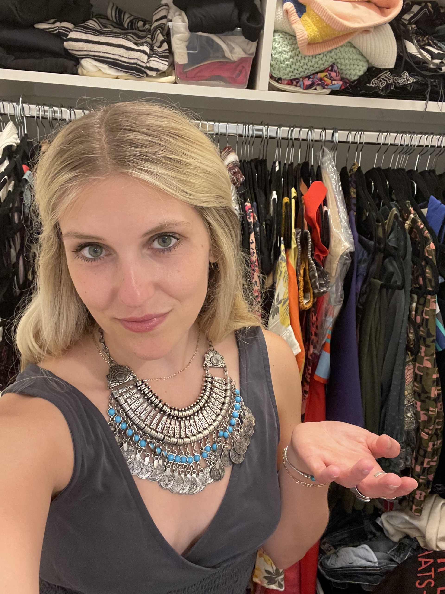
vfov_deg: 60.0
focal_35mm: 30
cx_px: 222
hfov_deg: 46.8
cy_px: 297
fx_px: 514
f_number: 2.2
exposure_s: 1/40
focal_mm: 2.71
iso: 320
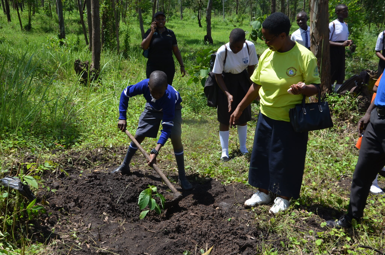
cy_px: 128
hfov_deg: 46.5
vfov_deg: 31.7
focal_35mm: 42
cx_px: 192
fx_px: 448
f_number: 8
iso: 180
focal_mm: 28
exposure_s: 1/250
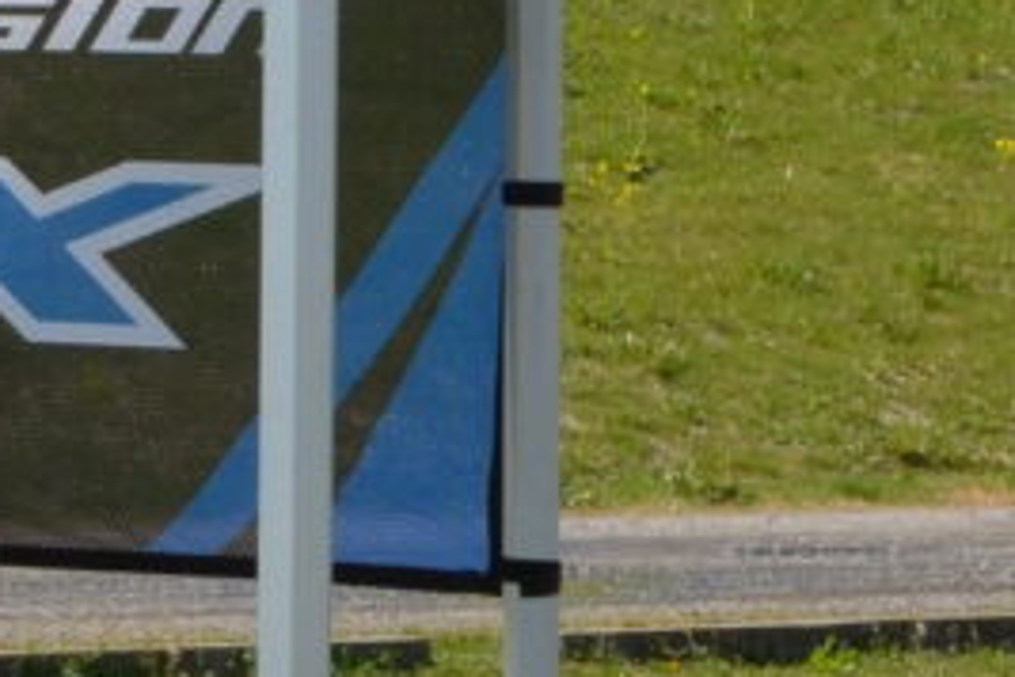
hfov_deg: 6.6
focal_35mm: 301
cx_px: -1144
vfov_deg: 4.6
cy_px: 308
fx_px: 8486
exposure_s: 1/500
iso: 400
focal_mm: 28
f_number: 11
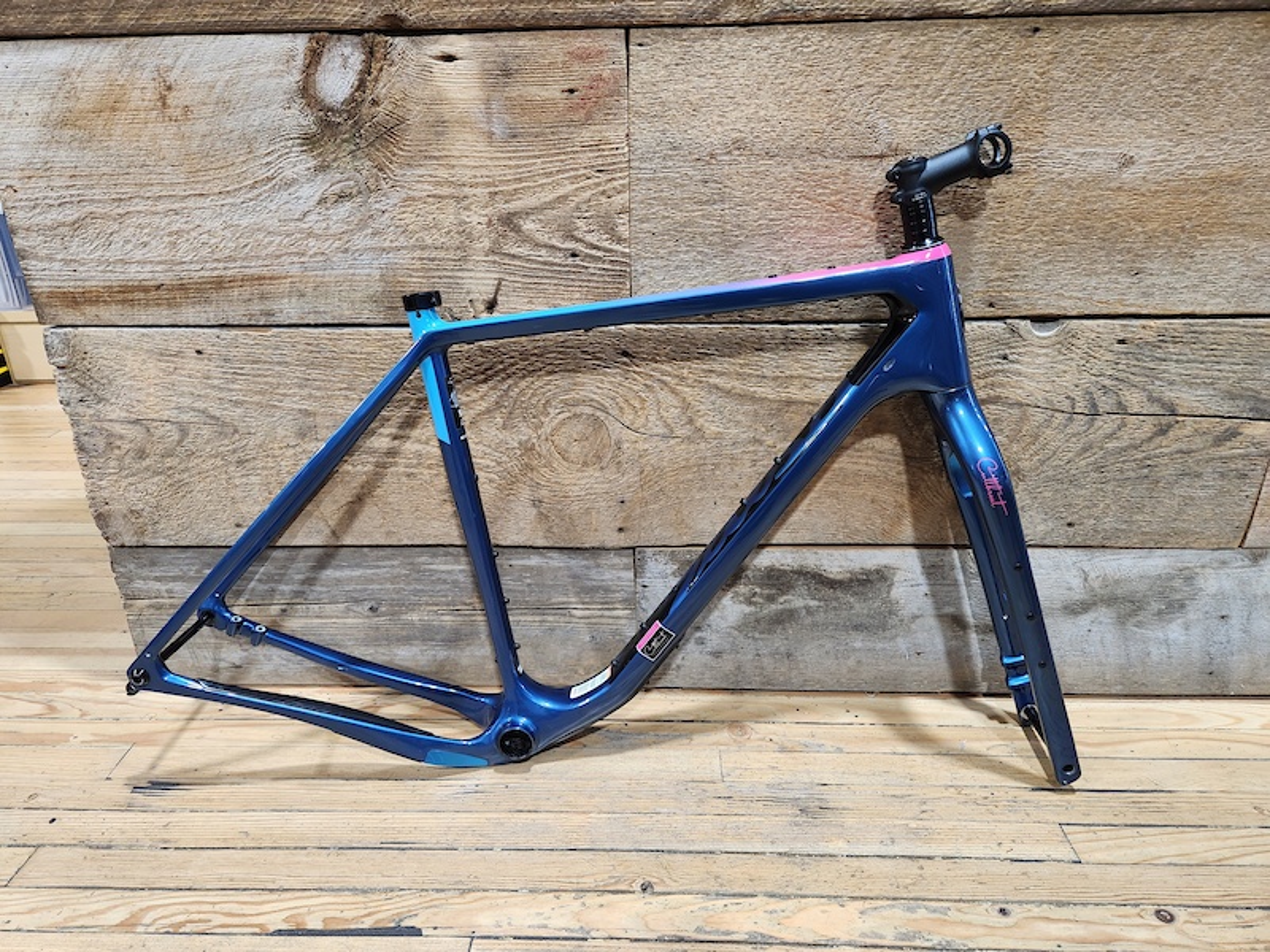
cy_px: 476
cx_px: 635
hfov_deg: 73.9
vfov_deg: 58.9
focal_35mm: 23
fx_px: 844
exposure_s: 1/120
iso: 250
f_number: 1.8
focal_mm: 5.4
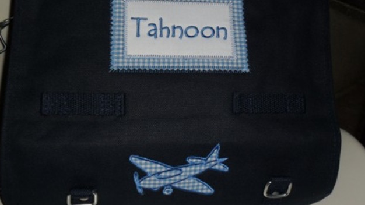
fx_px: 474
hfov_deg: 42.1
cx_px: 182
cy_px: 71
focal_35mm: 49
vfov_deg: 24.3
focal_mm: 7.8
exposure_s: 1/45
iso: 100
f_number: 11.3
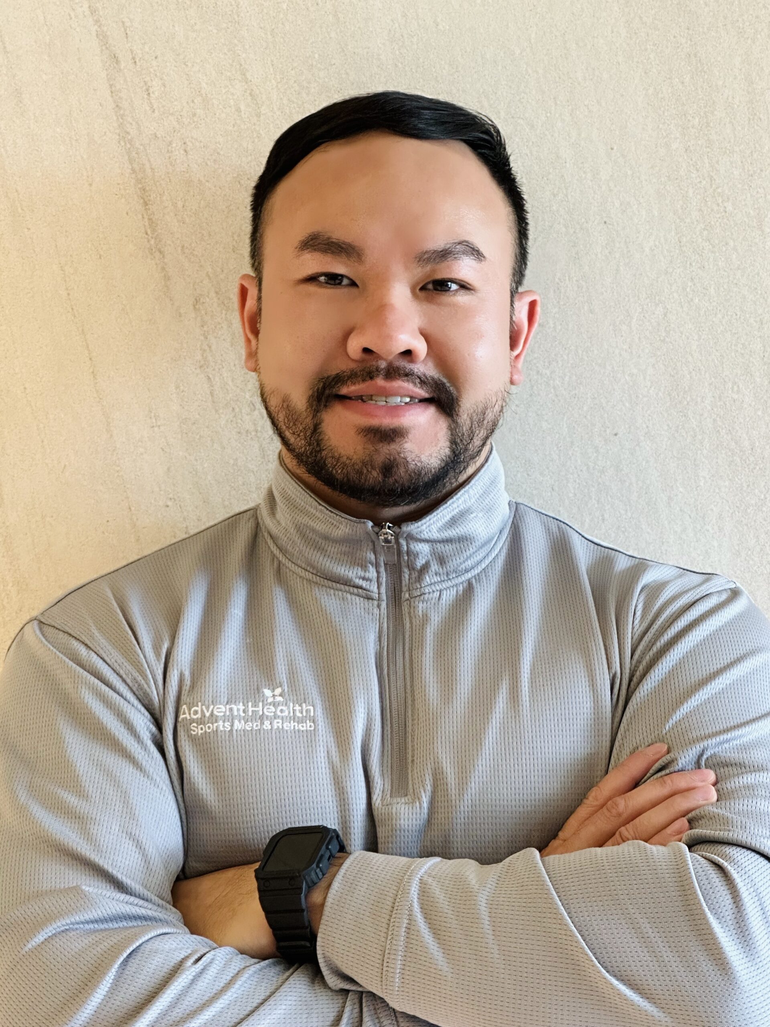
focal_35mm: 86
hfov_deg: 17.2
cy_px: 514
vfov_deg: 22.8
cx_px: 385
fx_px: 2551
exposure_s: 1/60
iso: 500
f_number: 2.8
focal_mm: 9
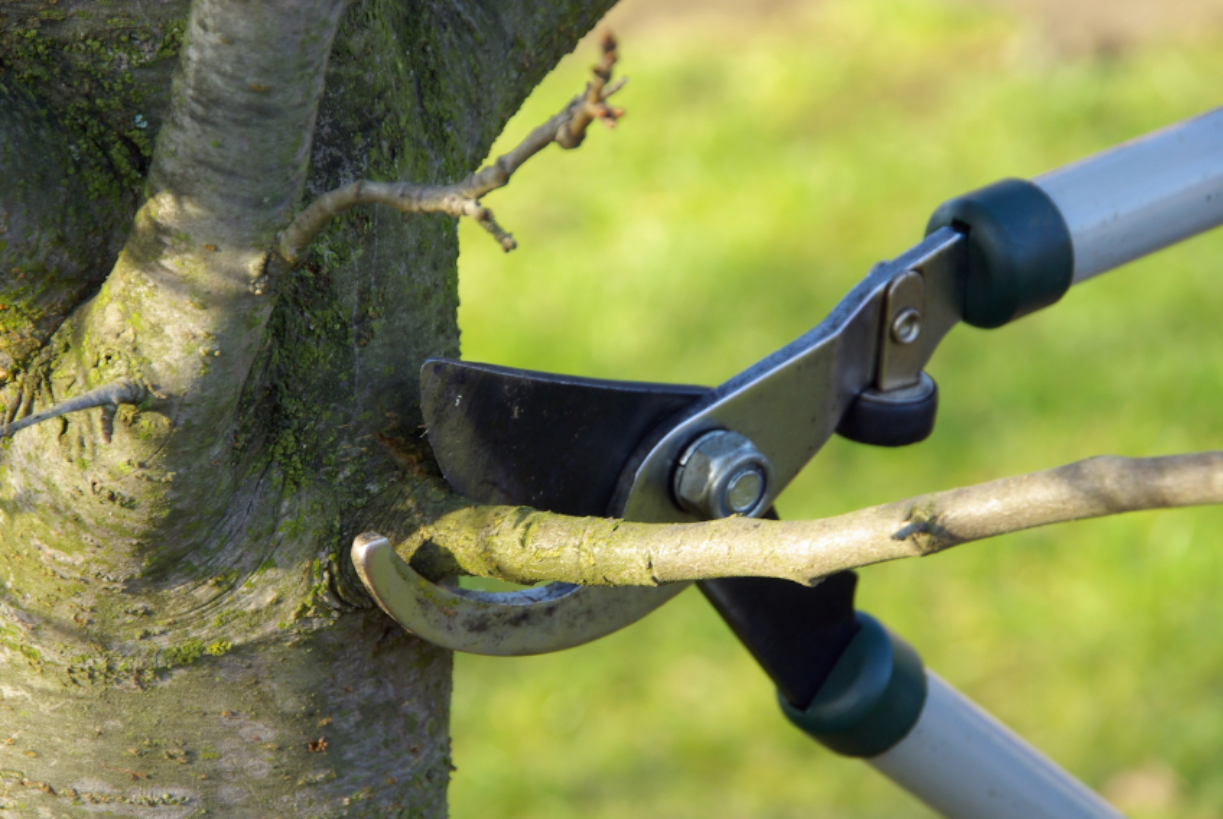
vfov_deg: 7.1
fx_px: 6632
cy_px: 410
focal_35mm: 195
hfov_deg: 10.5
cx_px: 612
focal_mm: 130
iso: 200
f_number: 8
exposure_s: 1/45
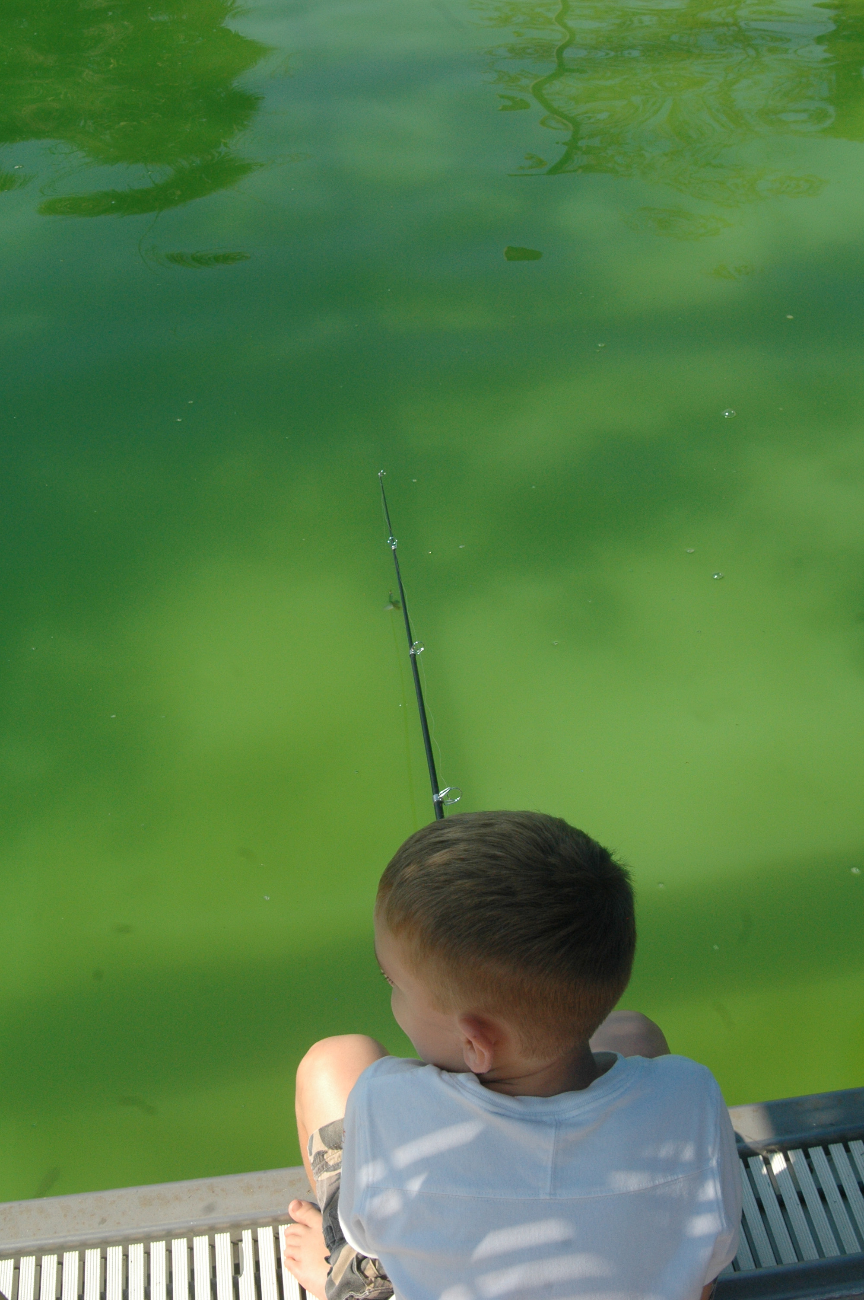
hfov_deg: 31.8
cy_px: 650
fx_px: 1515
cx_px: 432
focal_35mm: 42
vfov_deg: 46.4
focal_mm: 28
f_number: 11
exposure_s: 1/500
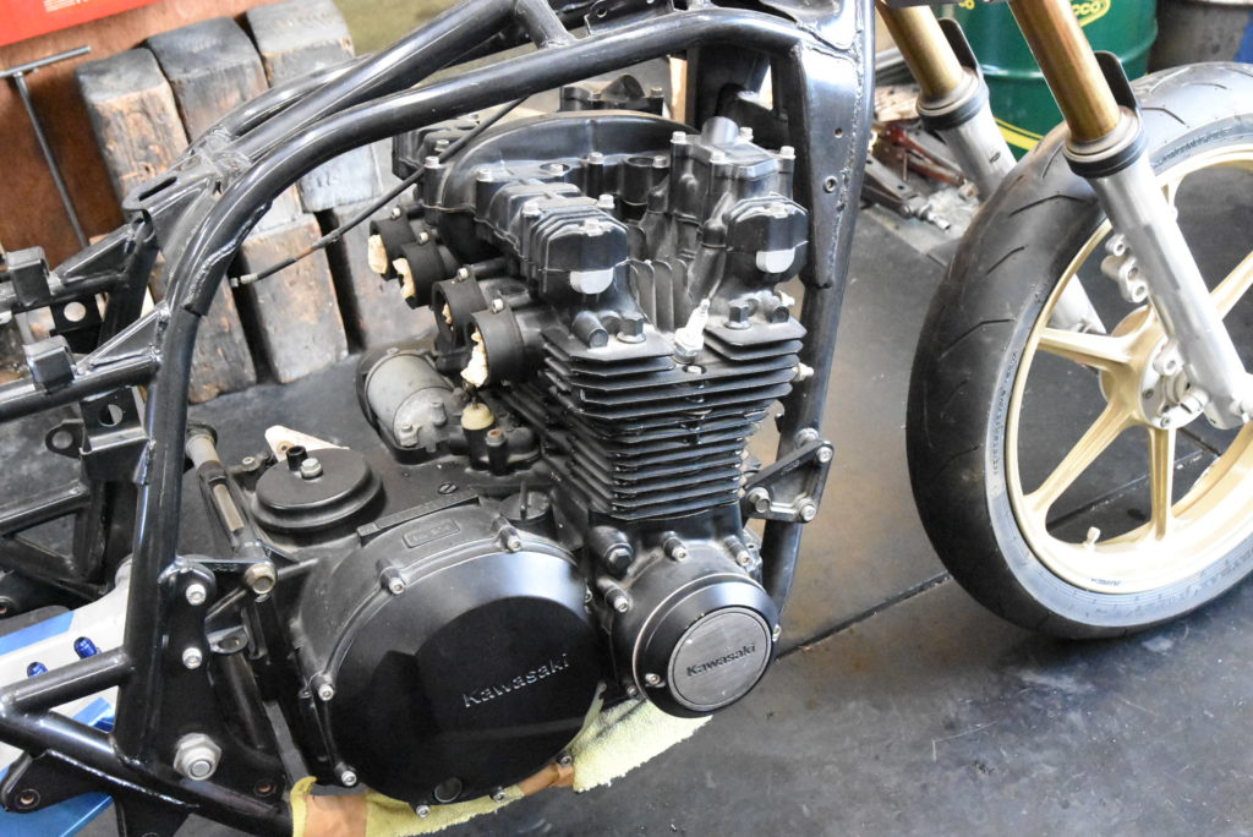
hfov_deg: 49.5
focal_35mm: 39
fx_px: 1358
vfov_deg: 34.3
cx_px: 626
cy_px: 418
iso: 20000
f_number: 7.1
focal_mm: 26
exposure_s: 1/200
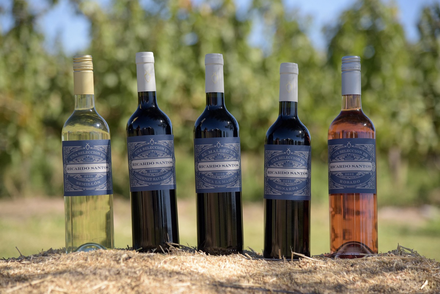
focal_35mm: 120
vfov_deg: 11.4
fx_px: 1467
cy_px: 147
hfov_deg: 17.1
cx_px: 220
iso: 800
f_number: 4.5
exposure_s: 1/3200
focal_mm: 120
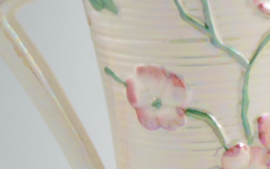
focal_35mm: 192
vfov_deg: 6.8
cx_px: 623
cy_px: 109
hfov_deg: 9.8
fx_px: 1413
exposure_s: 1/80
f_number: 22
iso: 640
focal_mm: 24
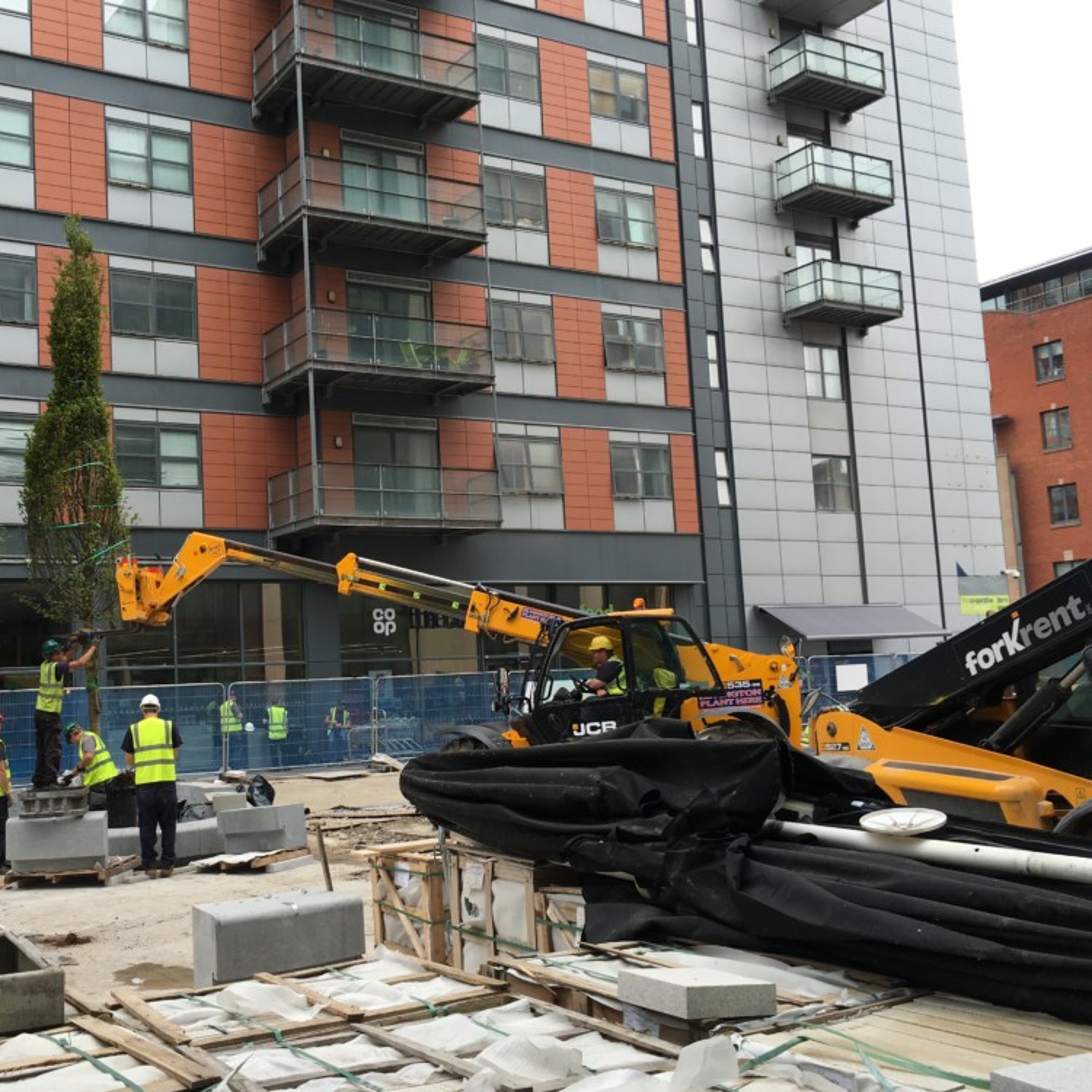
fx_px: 1249
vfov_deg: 47.2
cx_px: 349
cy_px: 550
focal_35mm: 35
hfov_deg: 46.4
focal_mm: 4.15
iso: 25
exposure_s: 1/247
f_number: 2.2
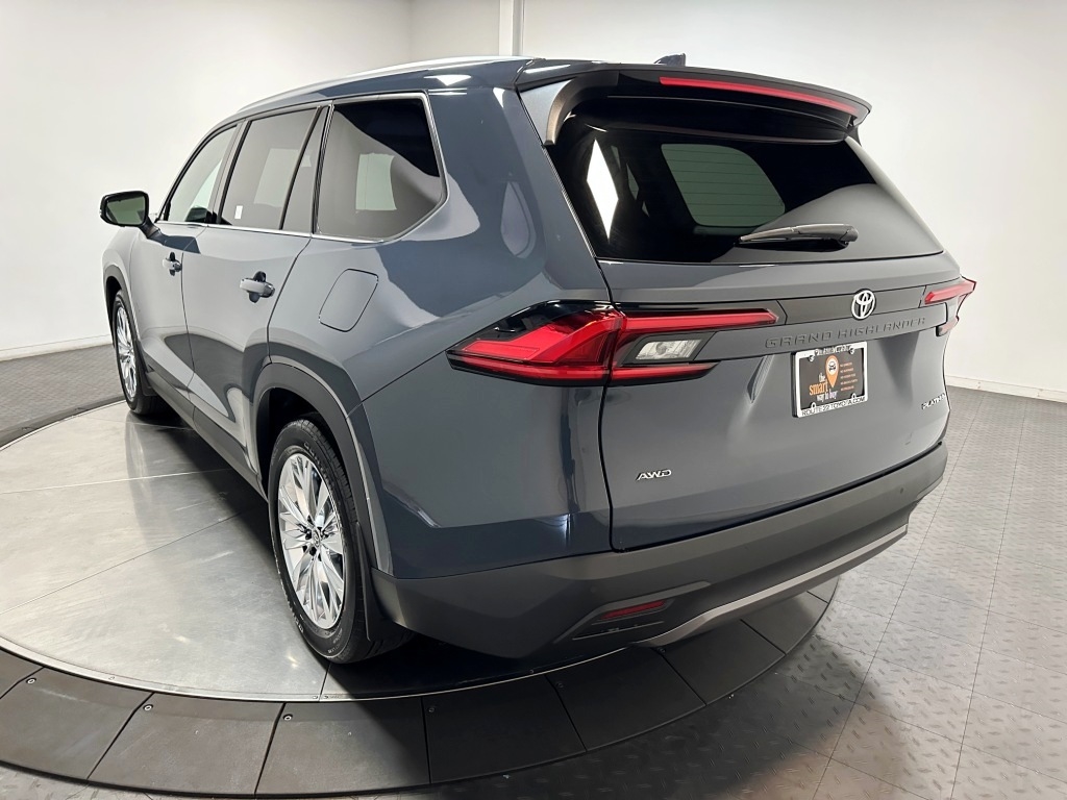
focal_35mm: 24
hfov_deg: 71.6
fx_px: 740
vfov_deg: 56.8
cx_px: 534
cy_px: 400
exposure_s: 1/60
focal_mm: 6.86
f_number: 1.78
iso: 640
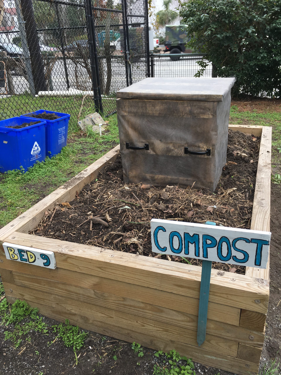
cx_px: 140
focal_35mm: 29
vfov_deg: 61.7
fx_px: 314
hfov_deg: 48.2
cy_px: 188
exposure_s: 1/120
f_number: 2.2
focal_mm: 4.15
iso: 32
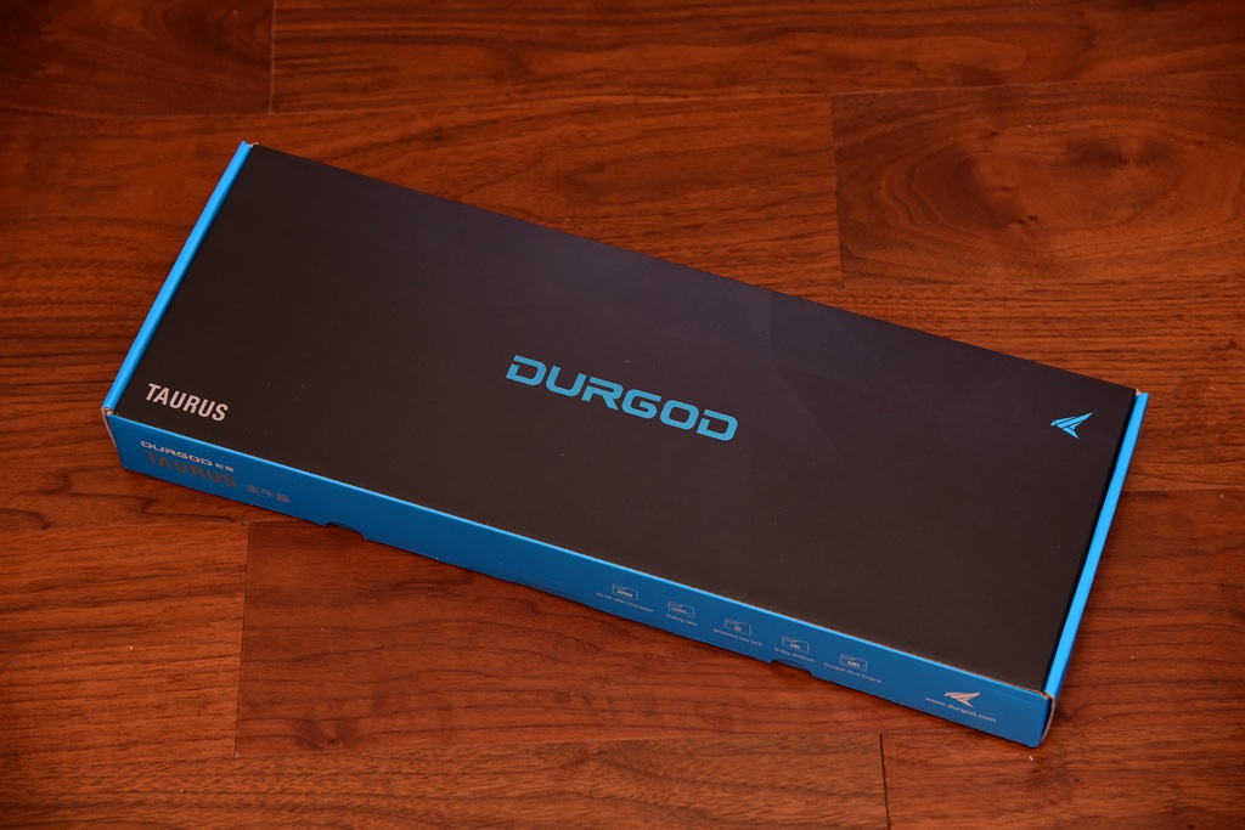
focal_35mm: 85
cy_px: 415
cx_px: 622
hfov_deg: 23.9
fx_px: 2940
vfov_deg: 16.1
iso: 1600
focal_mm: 85
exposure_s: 1/60
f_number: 5.6
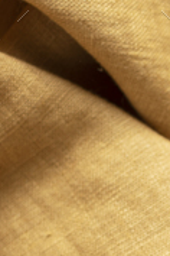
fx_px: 3718
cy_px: 583
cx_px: 88
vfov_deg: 3.9
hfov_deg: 2.6
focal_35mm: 525
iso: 100
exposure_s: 1/160
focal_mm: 105
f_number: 5.6
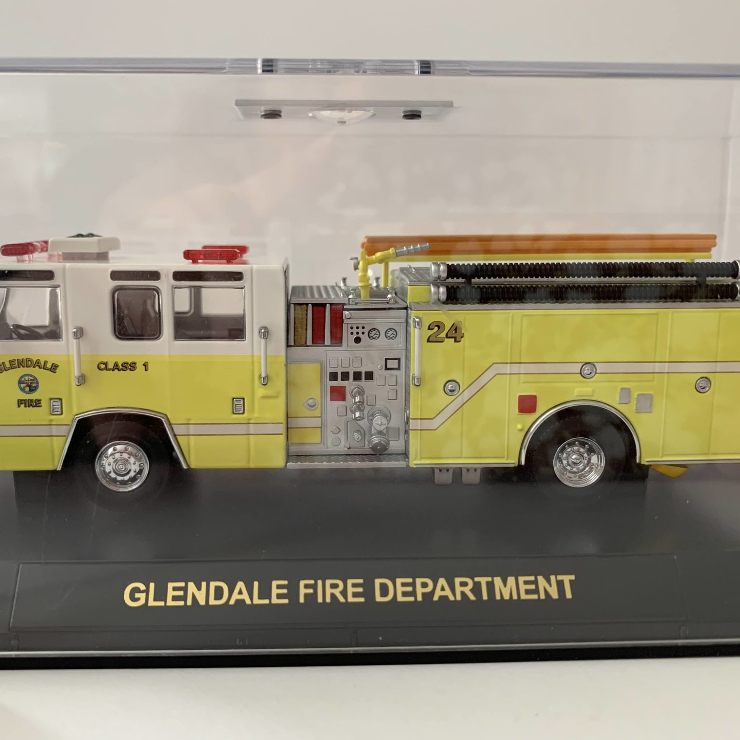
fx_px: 750
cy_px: 368
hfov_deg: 52.4
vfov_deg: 52.5
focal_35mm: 31
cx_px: 334
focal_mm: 4.25
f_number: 1.8
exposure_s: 1/79
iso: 100
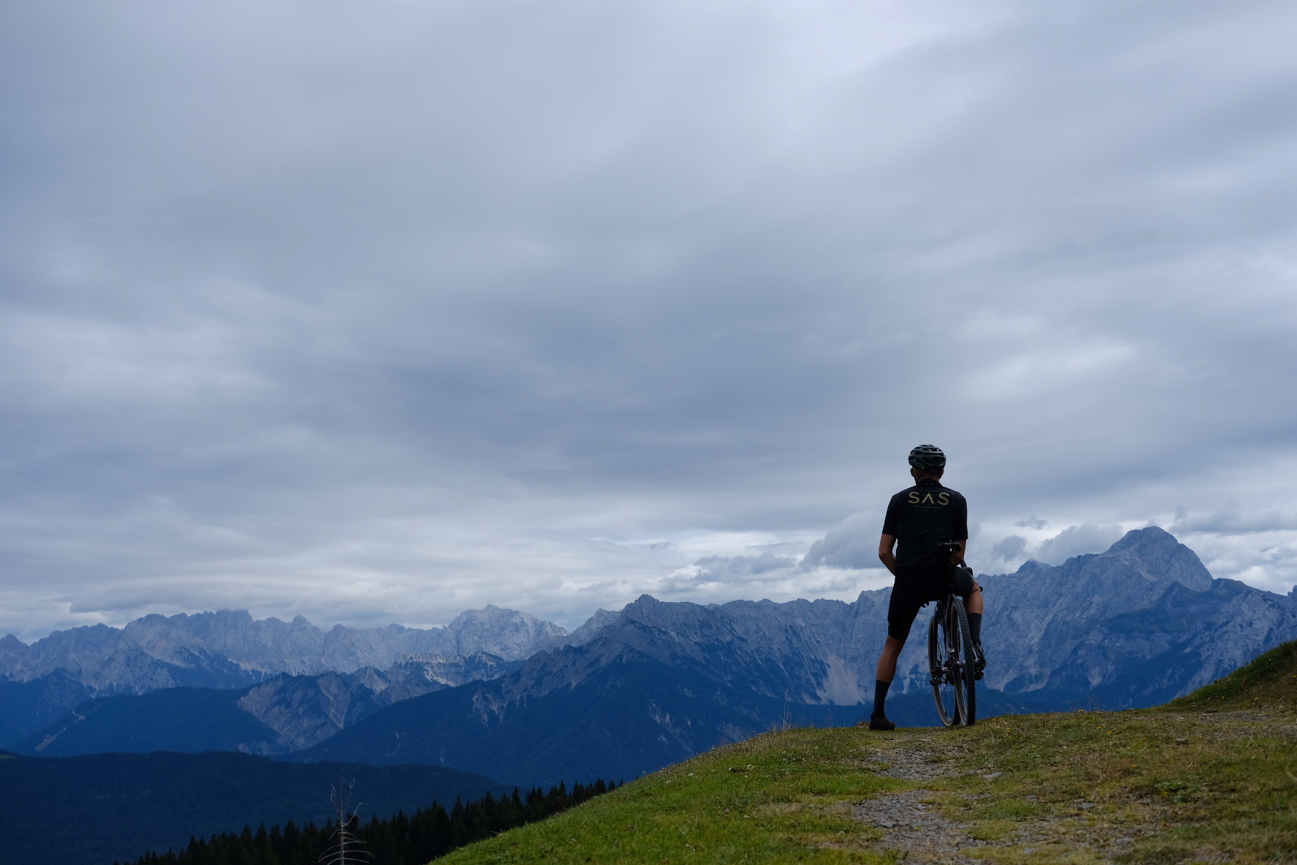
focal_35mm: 41
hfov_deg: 47.4
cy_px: 432
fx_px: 1477
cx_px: 648
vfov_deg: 32.6
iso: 250
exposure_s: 1/2700
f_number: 4.5
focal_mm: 27
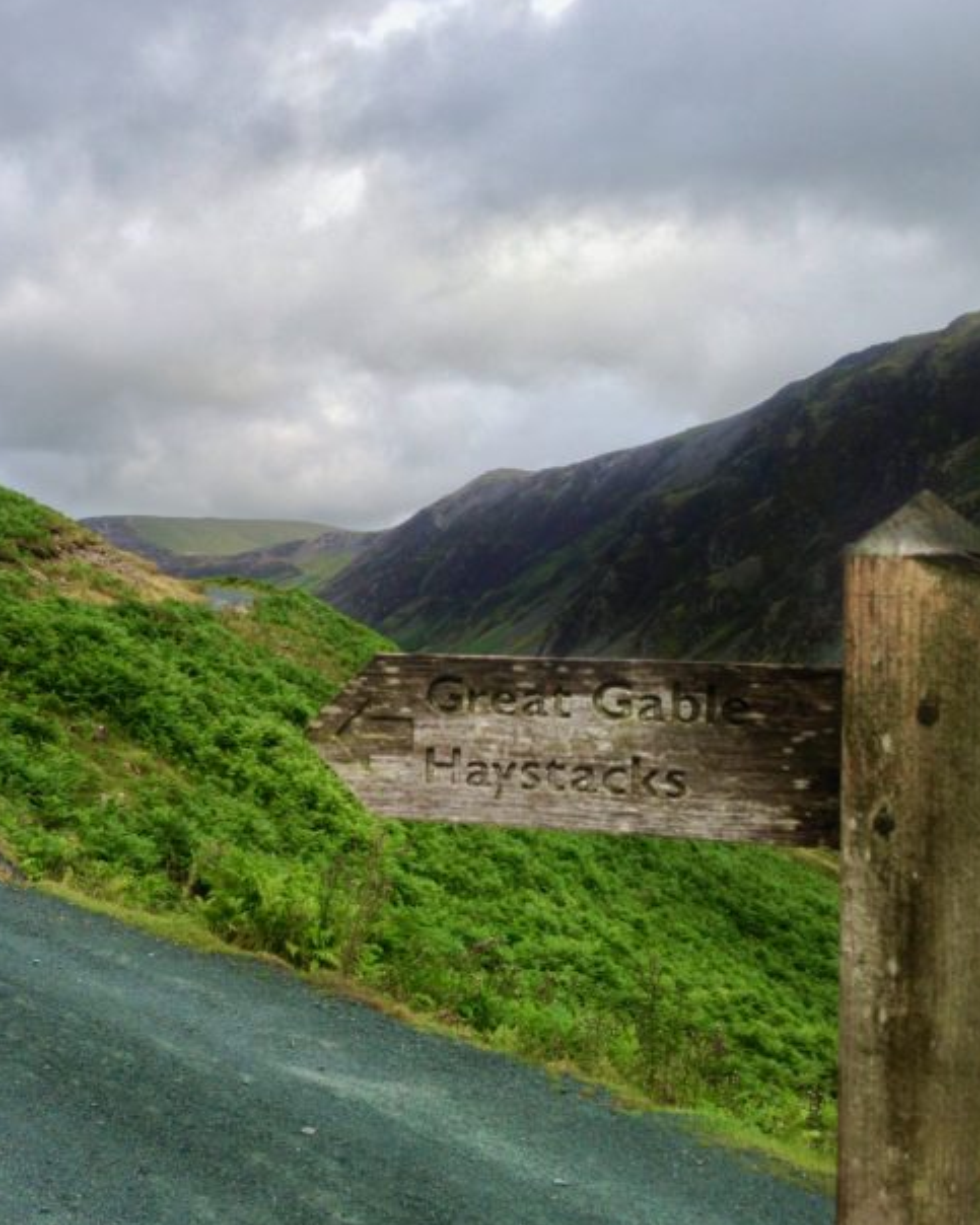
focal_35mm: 44
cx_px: 279
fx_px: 1596
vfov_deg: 42.0
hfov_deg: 33.6
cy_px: 607
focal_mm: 4.13
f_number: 2.4
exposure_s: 1/516
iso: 50
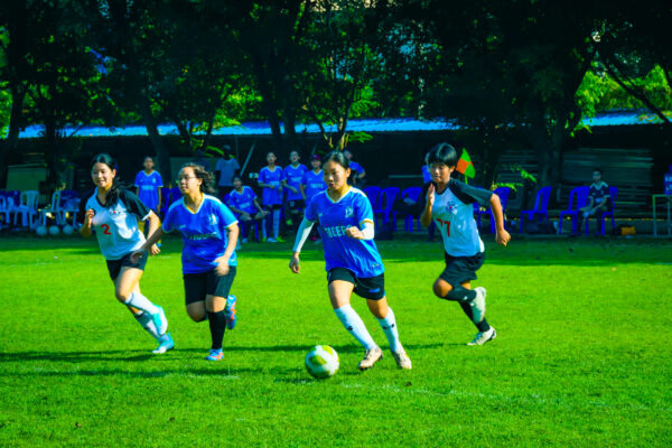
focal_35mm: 142
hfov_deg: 14.4
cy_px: 224
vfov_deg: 9.7
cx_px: 336
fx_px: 2650
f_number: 11
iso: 200
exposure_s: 1/200
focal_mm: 95
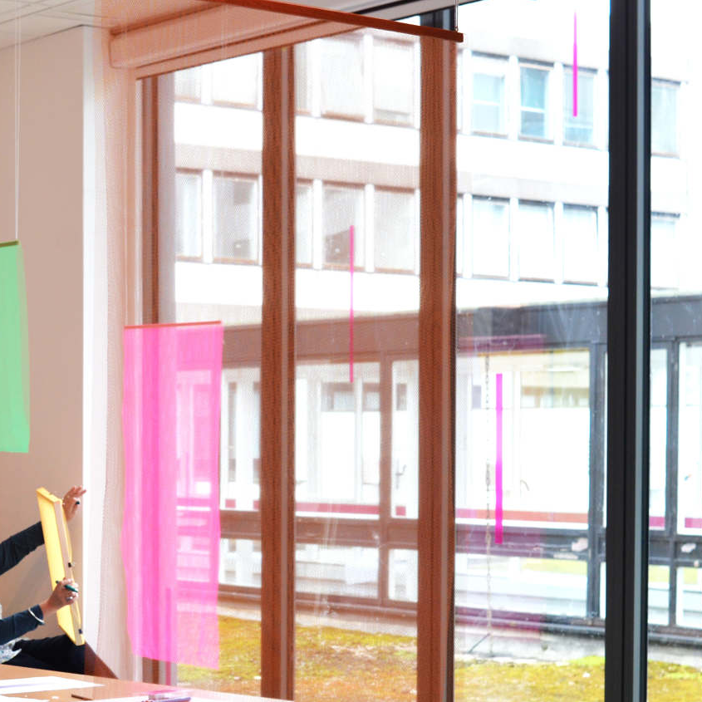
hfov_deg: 19.4
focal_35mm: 88
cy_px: 526
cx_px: 83
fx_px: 2019
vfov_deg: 19.6
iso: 400
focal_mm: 35
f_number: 7.1
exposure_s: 1/200
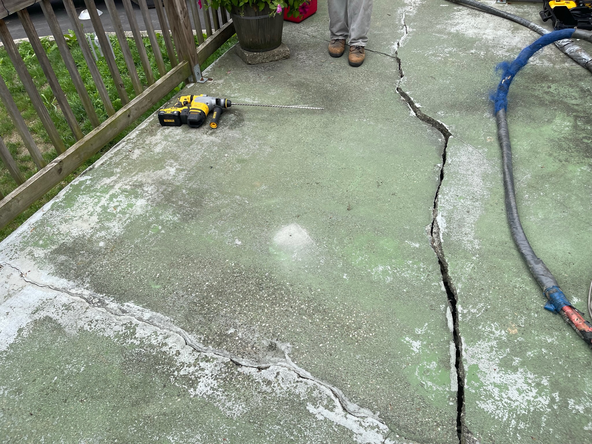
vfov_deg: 53.1
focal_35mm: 26
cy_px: 222
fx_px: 445
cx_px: 296
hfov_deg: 67.3
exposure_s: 1/994
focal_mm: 5.1
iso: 32
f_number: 1.6
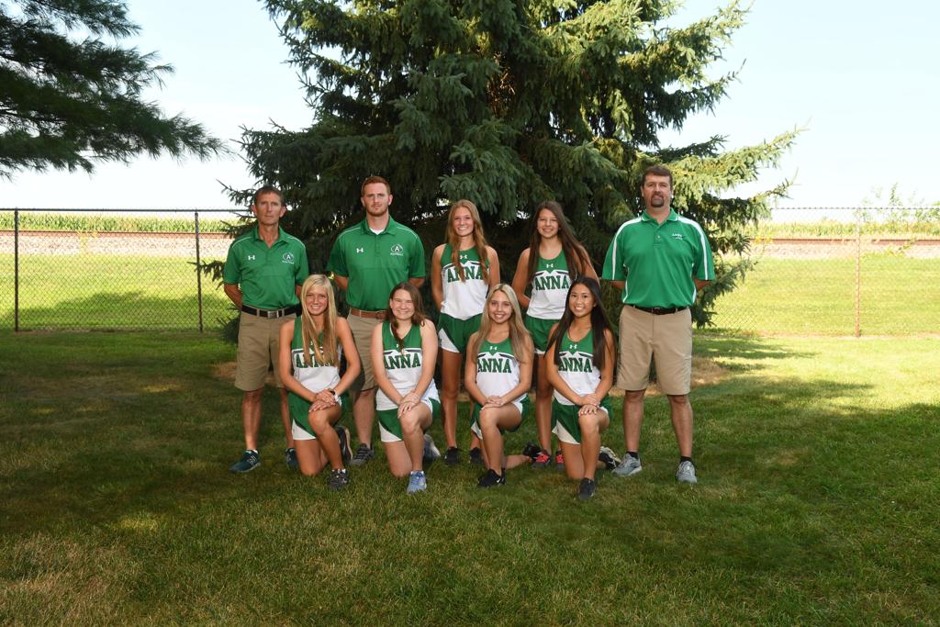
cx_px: 470
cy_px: 314
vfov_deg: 33.4
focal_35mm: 40
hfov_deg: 48.5
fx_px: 1045
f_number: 9
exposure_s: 1/60
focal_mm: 27
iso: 125
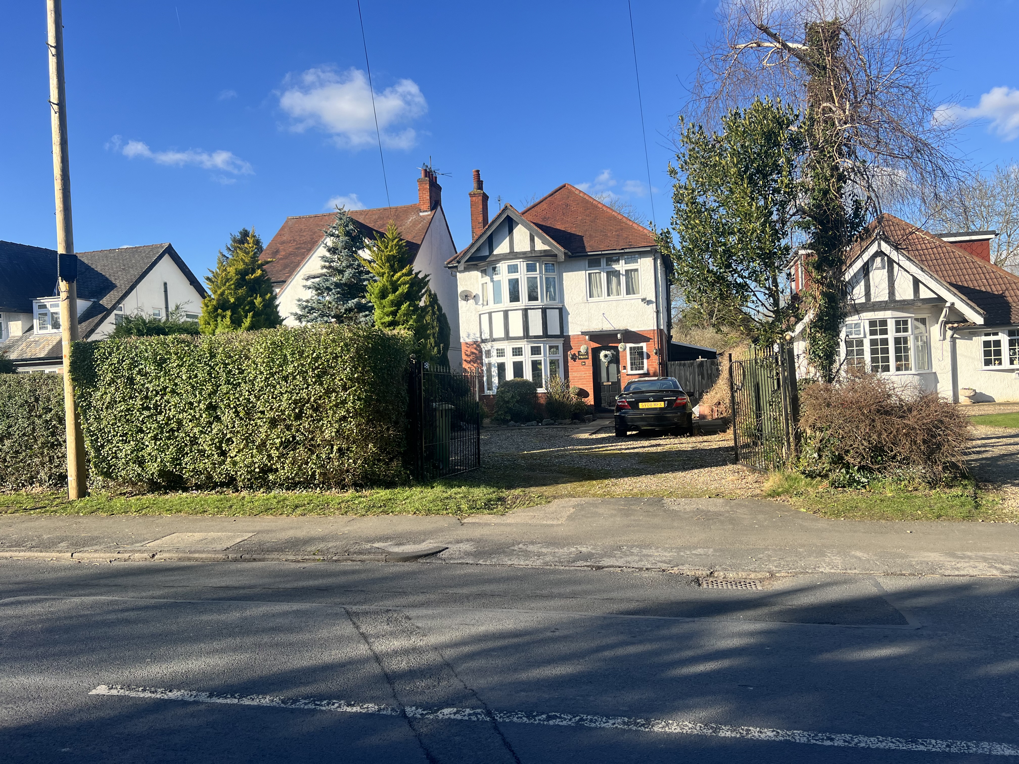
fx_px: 765
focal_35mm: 26
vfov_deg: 53.1
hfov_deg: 67.3
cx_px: 510
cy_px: 382
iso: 50
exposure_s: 1/2165
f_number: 1.5
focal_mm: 5.7
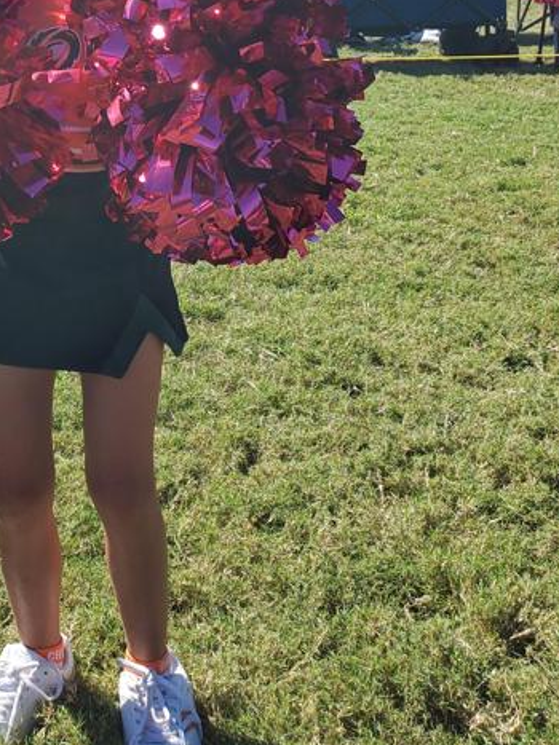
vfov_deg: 31.5
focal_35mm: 57
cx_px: -5
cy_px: 19
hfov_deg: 24.4
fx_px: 1228
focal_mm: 4.3
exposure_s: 1/1008
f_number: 2.4
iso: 50
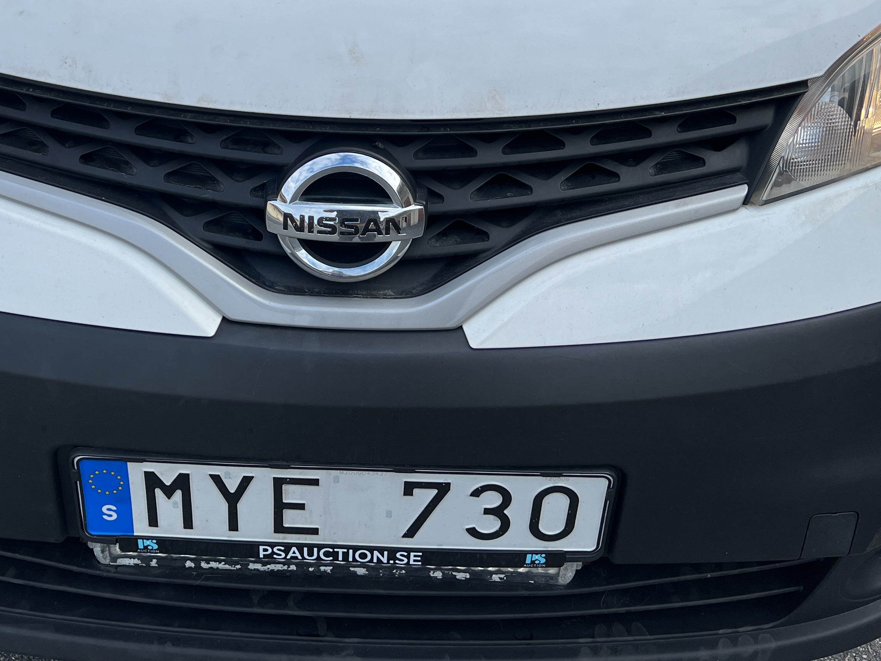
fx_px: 1171
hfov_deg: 41.0
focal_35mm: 46
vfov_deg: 31.1
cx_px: 336
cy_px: 183
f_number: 1.5
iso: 50
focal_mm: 5.7
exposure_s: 1/2083
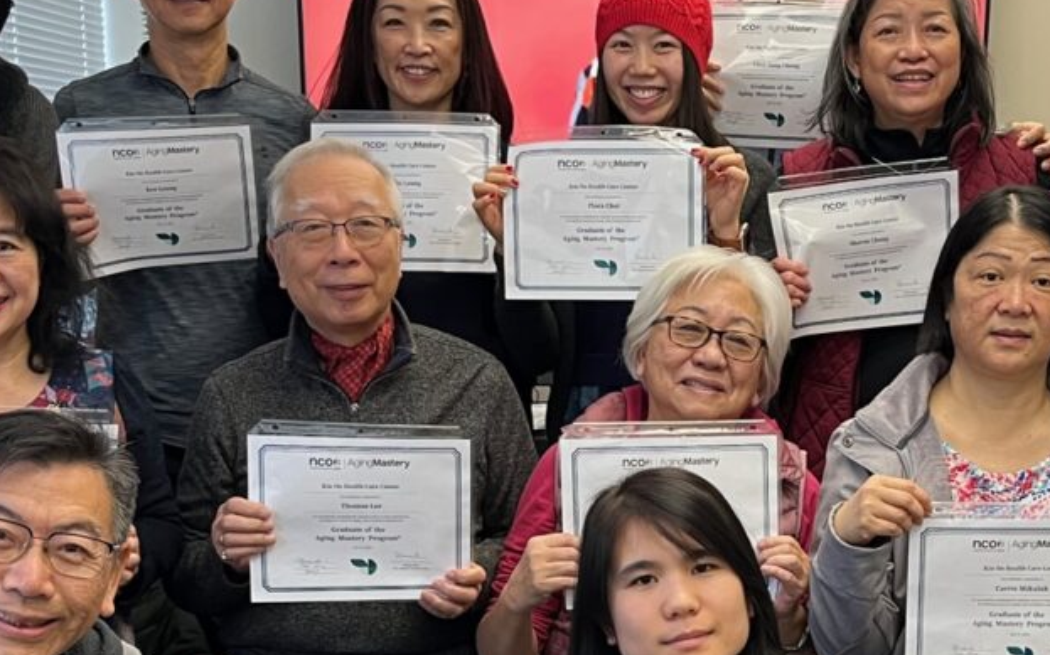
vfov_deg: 18.6
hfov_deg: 29.9
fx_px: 1945
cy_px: 677
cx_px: 735
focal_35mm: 68
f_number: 1.6
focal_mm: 5.1
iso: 100
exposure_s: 1/60
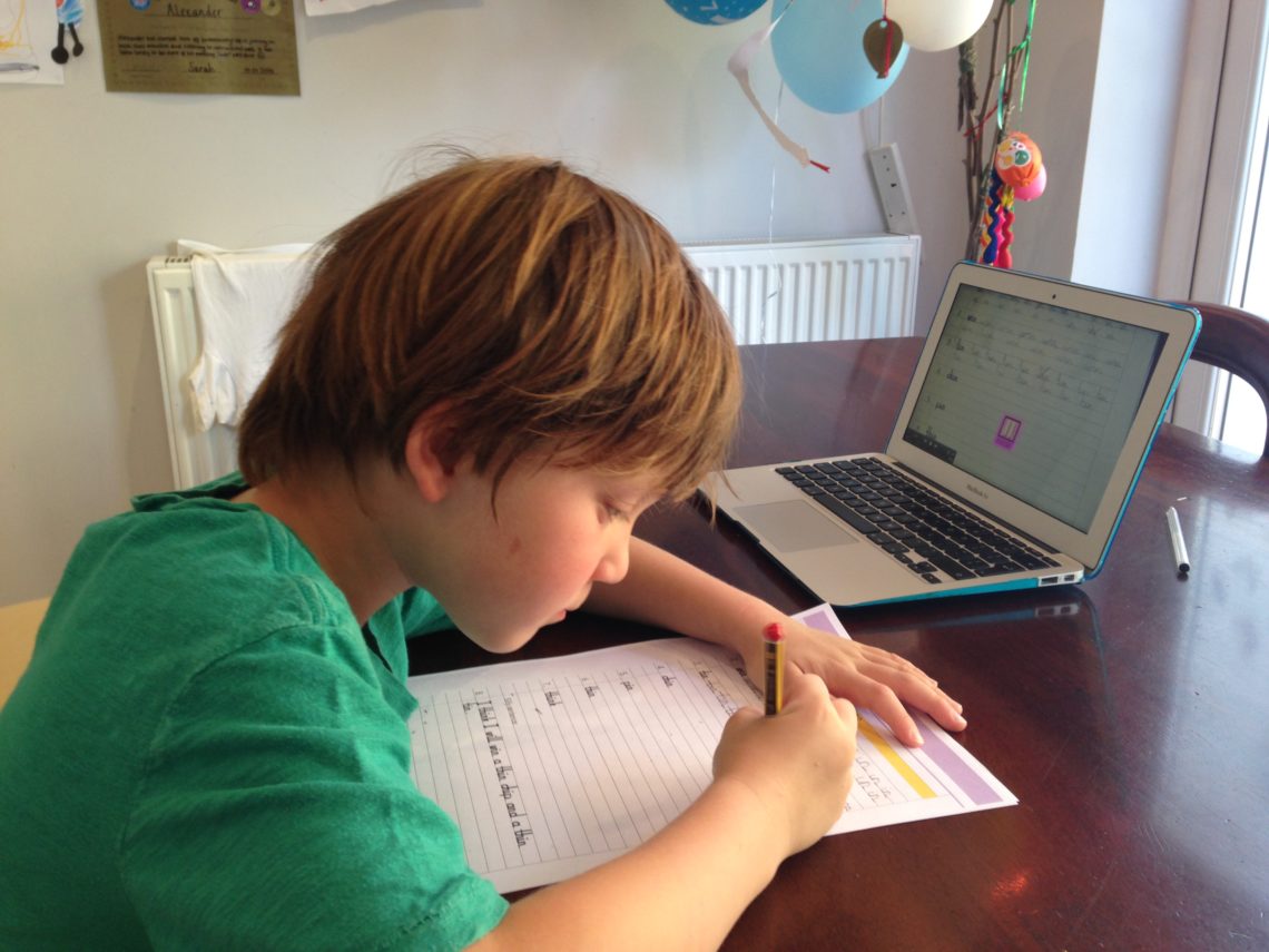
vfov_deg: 42.9
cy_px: 476
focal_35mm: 33
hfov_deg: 55.4
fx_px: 1210
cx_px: 634
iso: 50
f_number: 2.4
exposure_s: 1/24
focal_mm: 4.12
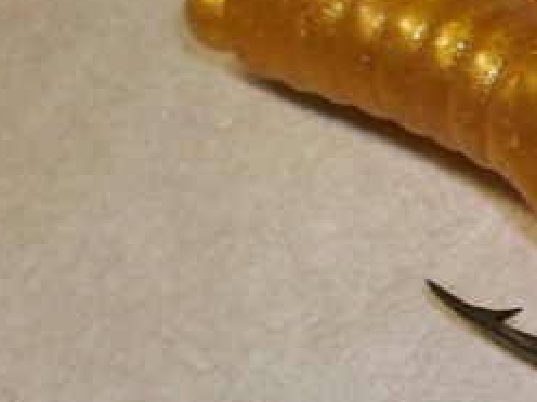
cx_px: 894
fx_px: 1831
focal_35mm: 118
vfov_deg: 12.3
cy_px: 451
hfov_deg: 15.0
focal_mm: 5.7
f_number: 2.8
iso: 160
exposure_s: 1/60
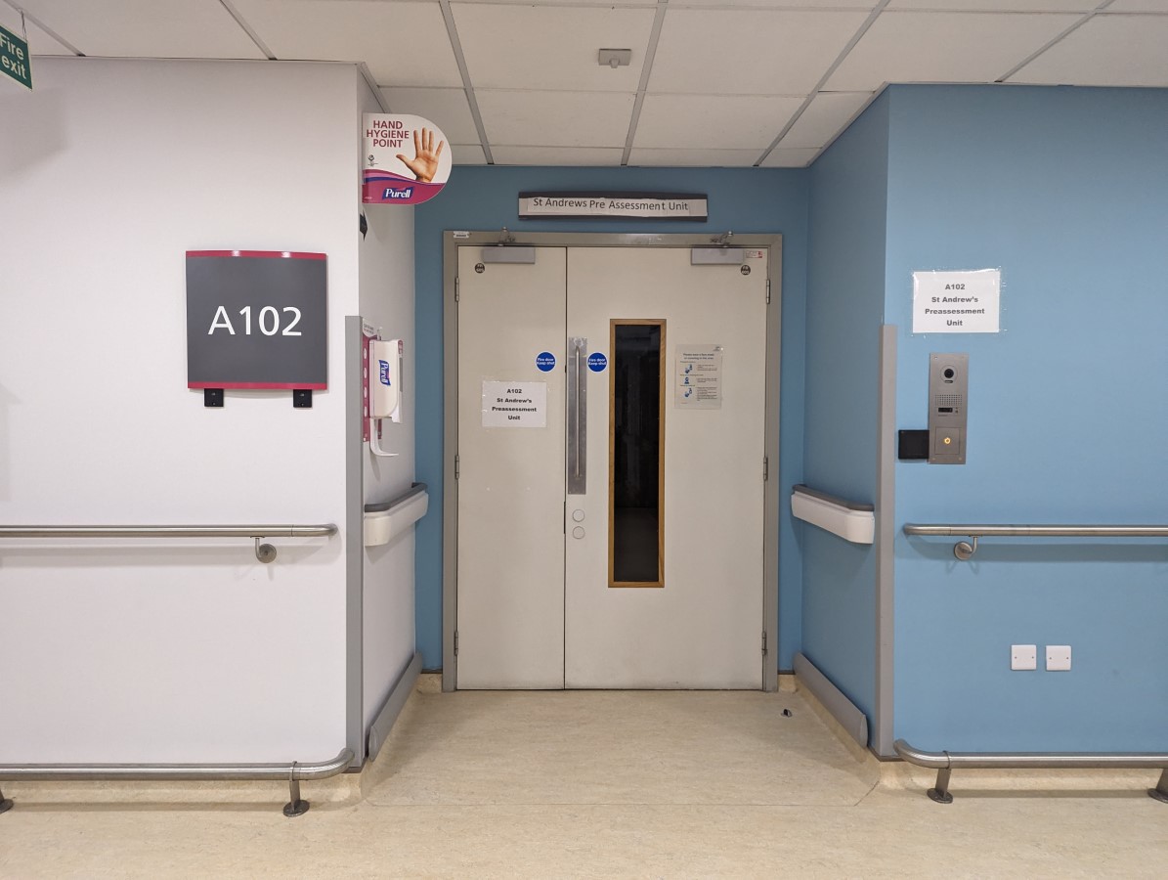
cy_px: 440
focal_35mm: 24
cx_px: 584
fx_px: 811
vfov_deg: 56.9
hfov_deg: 71.5
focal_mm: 6.81
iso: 391
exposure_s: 1/127
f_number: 1.85
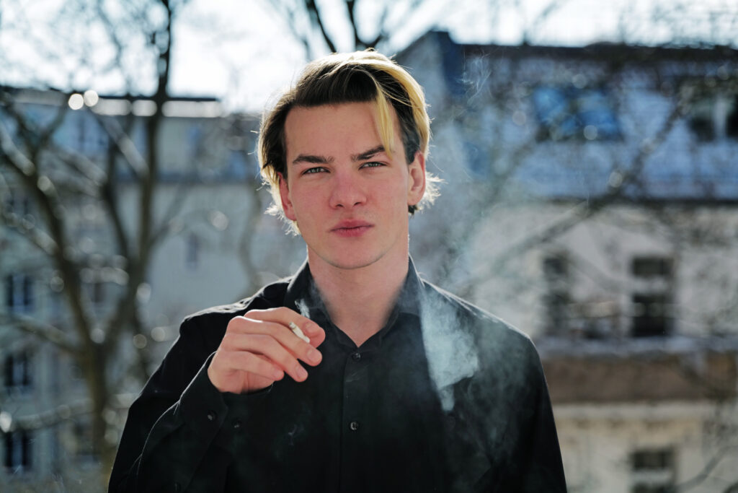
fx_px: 1620
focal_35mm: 79
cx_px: 369
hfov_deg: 25.7
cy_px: 246
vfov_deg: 17.3
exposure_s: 1/1600
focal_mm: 79
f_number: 4
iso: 200
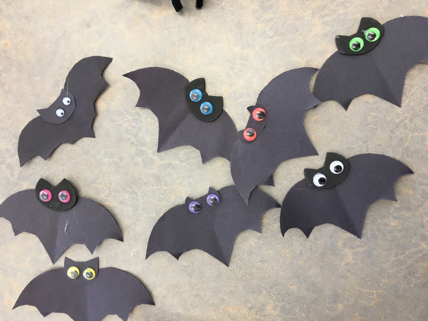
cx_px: 214
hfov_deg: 61.7
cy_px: 160
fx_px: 359
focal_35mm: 29
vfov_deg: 48.2
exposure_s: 1/30
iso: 80
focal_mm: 4.15
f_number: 2.2
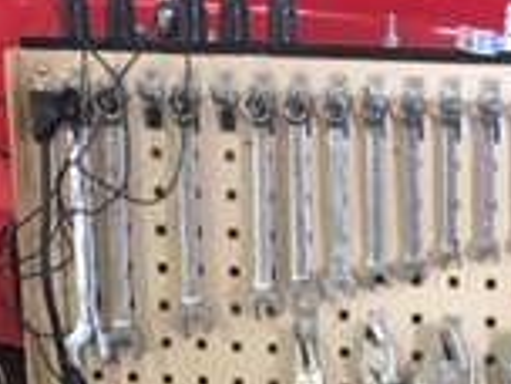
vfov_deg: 11.6
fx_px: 1801
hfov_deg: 15.6
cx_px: 612
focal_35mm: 122
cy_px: 603
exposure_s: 1/30
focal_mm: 4.15
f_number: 2.2
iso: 125
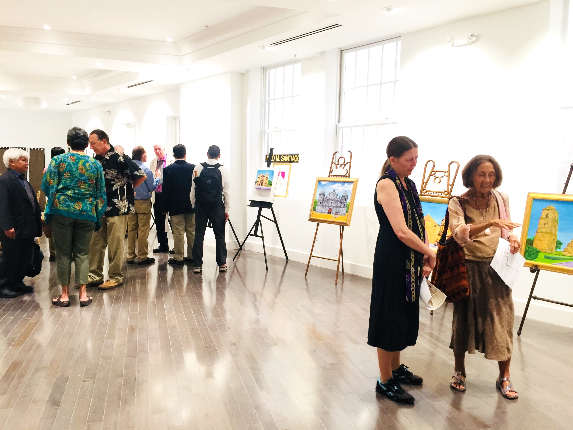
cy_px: 215
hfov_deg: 61.7
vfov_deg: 48.2
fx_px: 480
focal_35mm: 29
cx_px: 286
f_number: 2.2
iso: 100
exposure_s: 1/15
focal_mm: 4.15
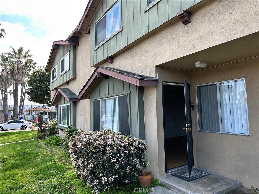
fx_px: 180
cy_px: 97
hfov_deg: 71.6
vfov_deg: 56.8
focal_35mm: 24
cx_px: 130
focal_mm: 6.86
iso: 80
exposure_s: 1/597
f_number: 1.78
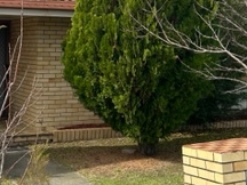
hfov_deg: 25.3
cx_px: 111
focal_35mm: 77
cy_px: 64
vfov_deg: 19.1
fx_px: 549
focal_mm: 5.7
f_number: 1.5
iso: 50
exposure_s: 1/3257
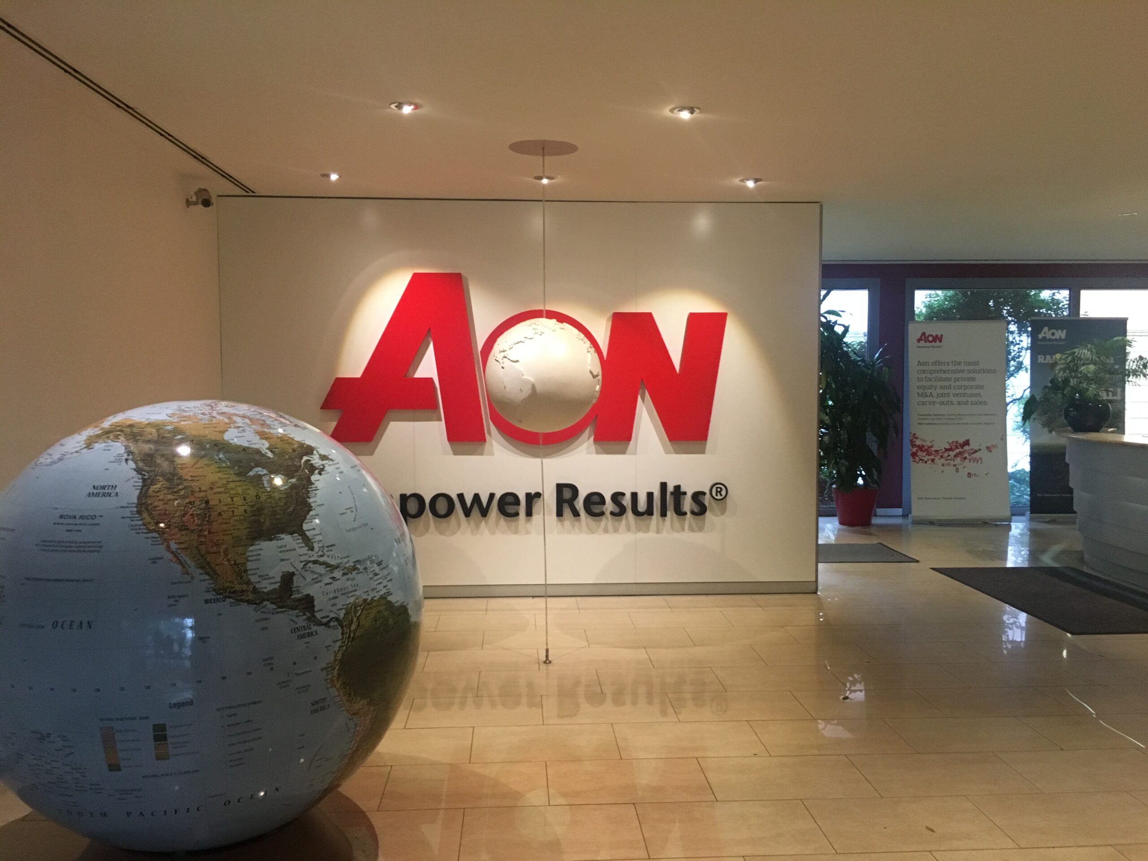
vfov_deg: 48.2
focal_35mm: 29
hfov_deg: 61.7
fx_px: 962
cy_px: 430
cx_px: 574
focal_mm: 4.15
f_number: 2.2
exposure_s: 1/25
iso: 200
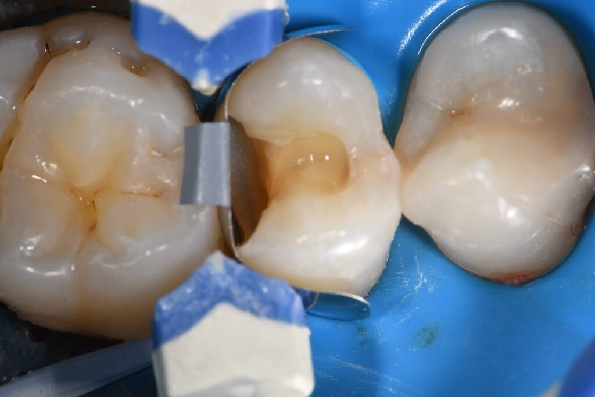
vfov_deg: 8.7
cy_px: 198
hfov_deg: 13.1
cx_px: 298
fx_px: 2594
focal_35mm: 157
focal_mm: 105
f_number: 32
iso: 200
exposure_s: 1/160
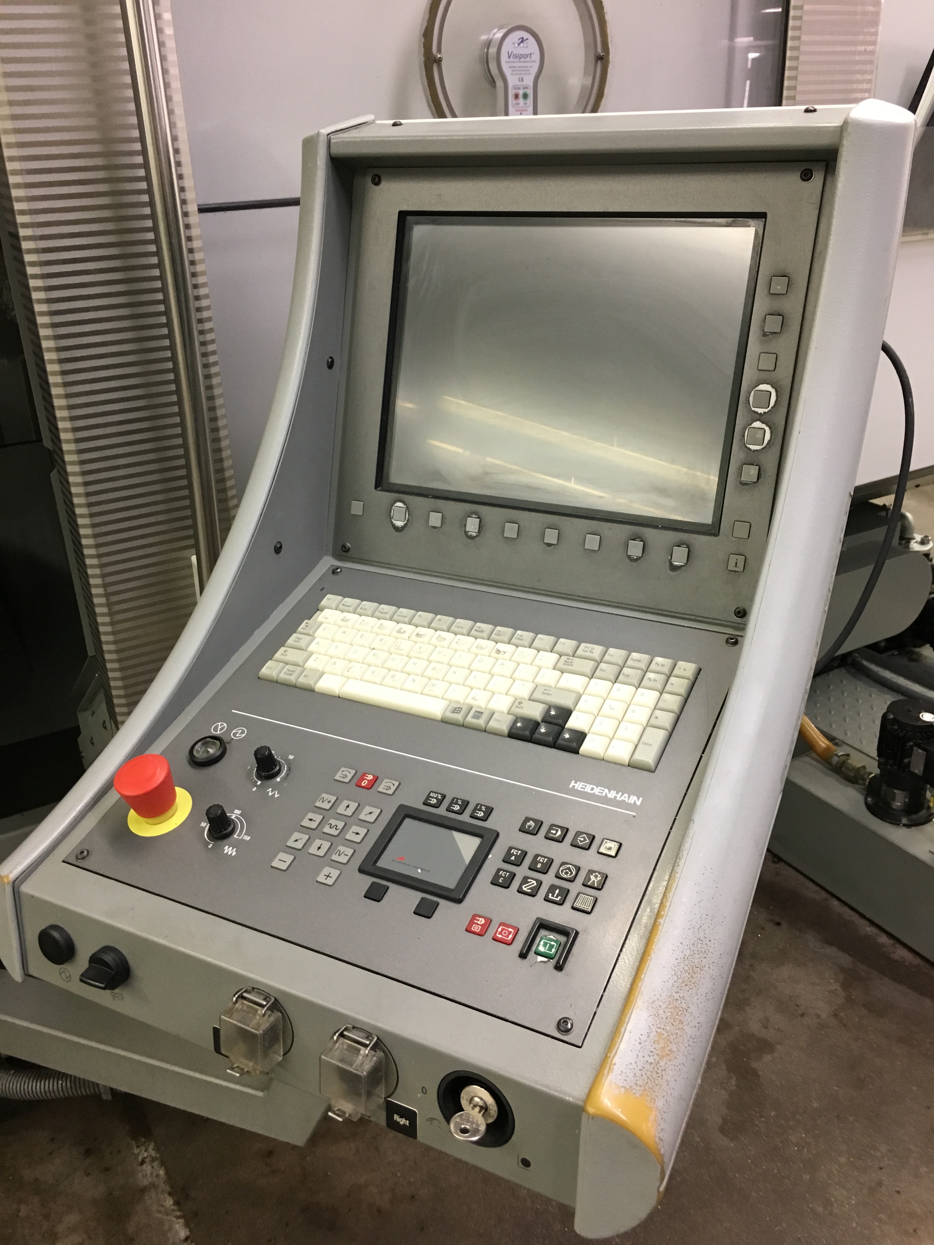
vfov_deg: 61.7
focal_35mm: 29
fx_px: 1043
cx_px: 467
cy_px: 622
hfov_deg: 48.2
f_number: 2.2
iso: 100
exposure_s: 1/30
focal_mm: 4.15
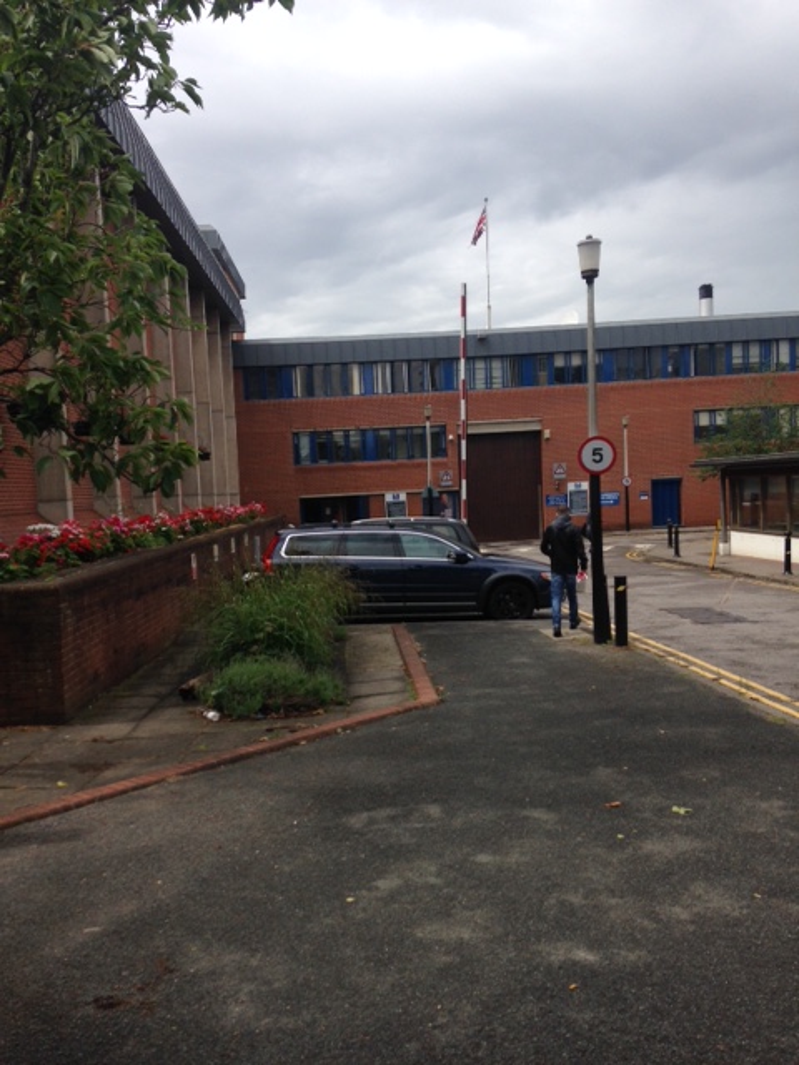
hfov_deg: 42.9
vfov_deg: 55.4
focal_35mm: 33
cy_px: 532
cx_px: 400
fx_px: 1016
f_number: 2.4
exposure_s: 1/1808
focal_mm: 4.12
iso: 50
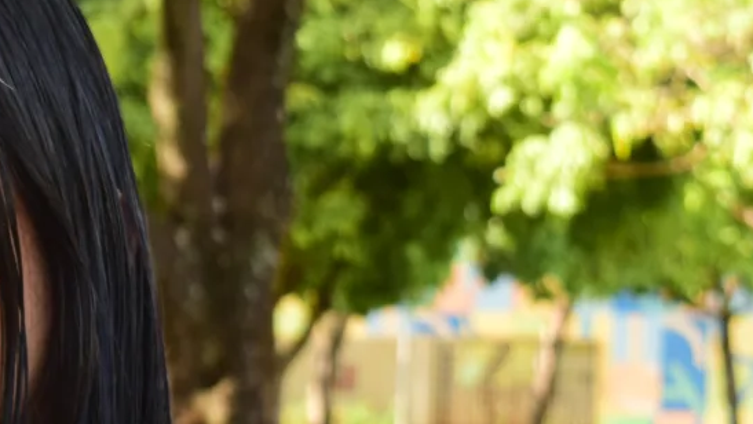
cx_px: -202
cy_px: 513
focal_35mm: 203
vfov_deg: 6.0
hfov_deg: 10.4
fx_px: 4054
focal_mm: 46
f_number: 11
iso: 320
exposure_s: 1/125
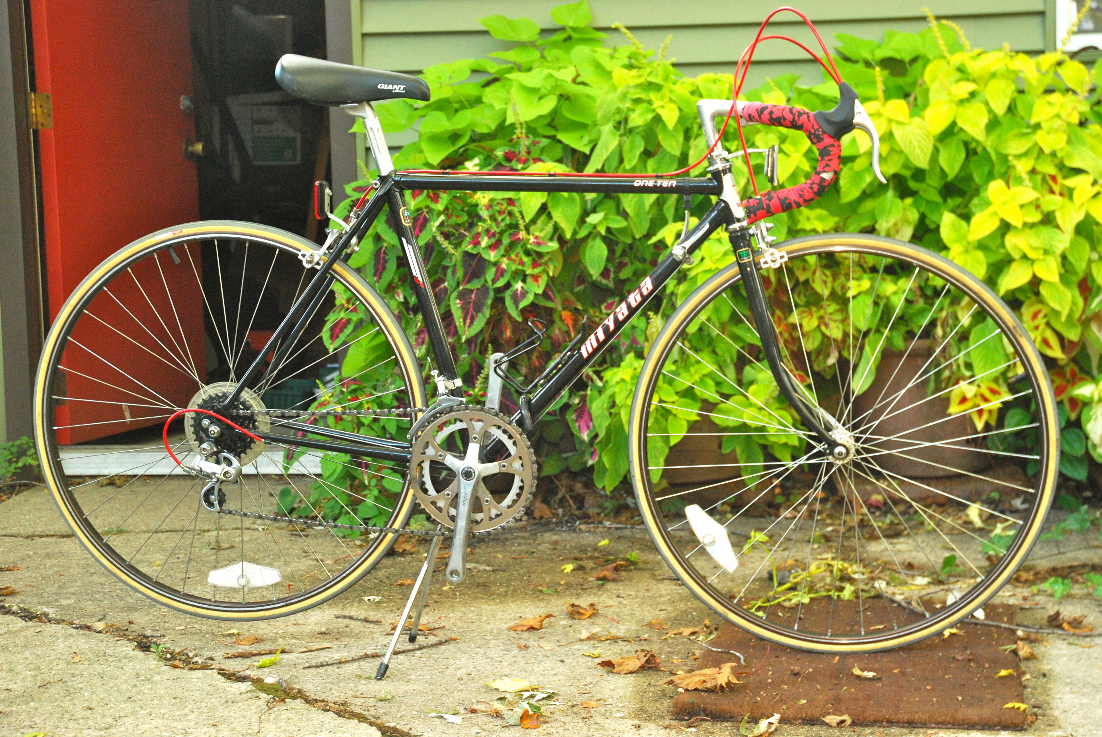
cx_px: 551
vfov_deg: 23.8
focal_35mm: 57
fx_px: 1747
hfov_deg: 35.0
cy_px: 368
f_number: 4.5
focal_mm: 38
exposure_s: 1/125
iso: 800
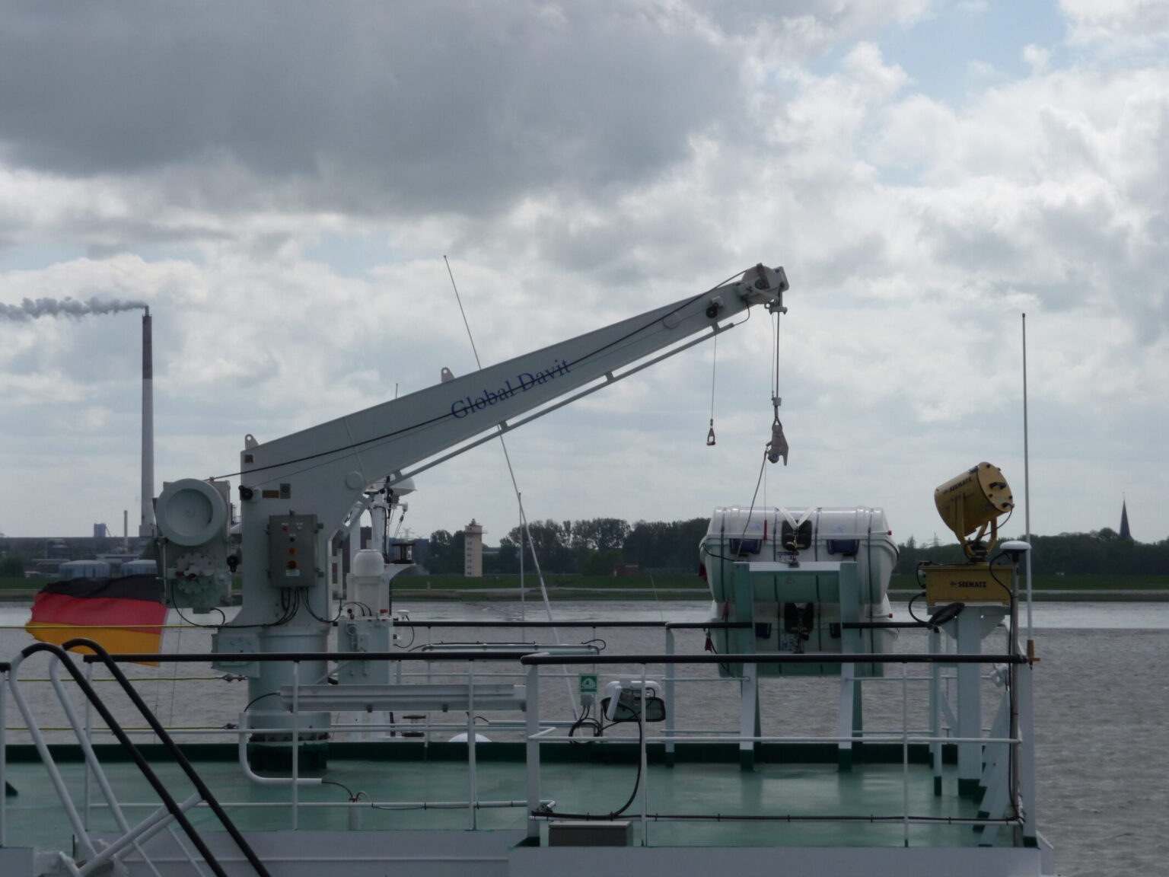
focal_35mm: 119
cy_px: 438
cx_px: 584
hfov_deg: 16.6
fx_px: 4019
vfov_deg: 12.5
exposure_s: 1/1300
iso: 100
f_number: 4.7
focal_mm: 20.3
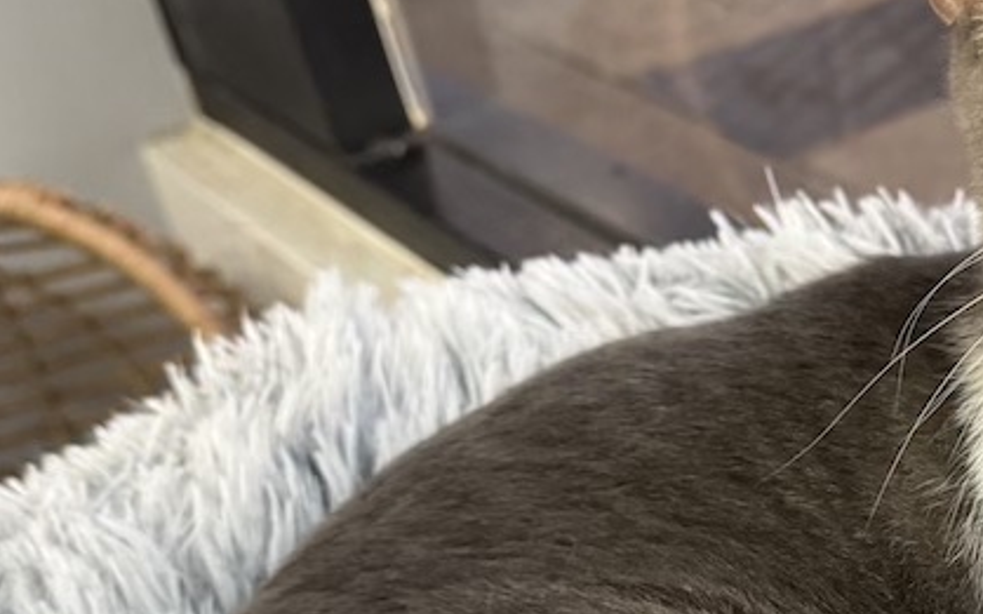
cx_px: 898
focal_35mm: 65
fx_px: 1741
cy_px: 601
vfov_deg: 19.5
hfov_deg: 30.1
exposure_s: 1/60
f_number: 1.78
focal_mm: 6.86
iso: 400
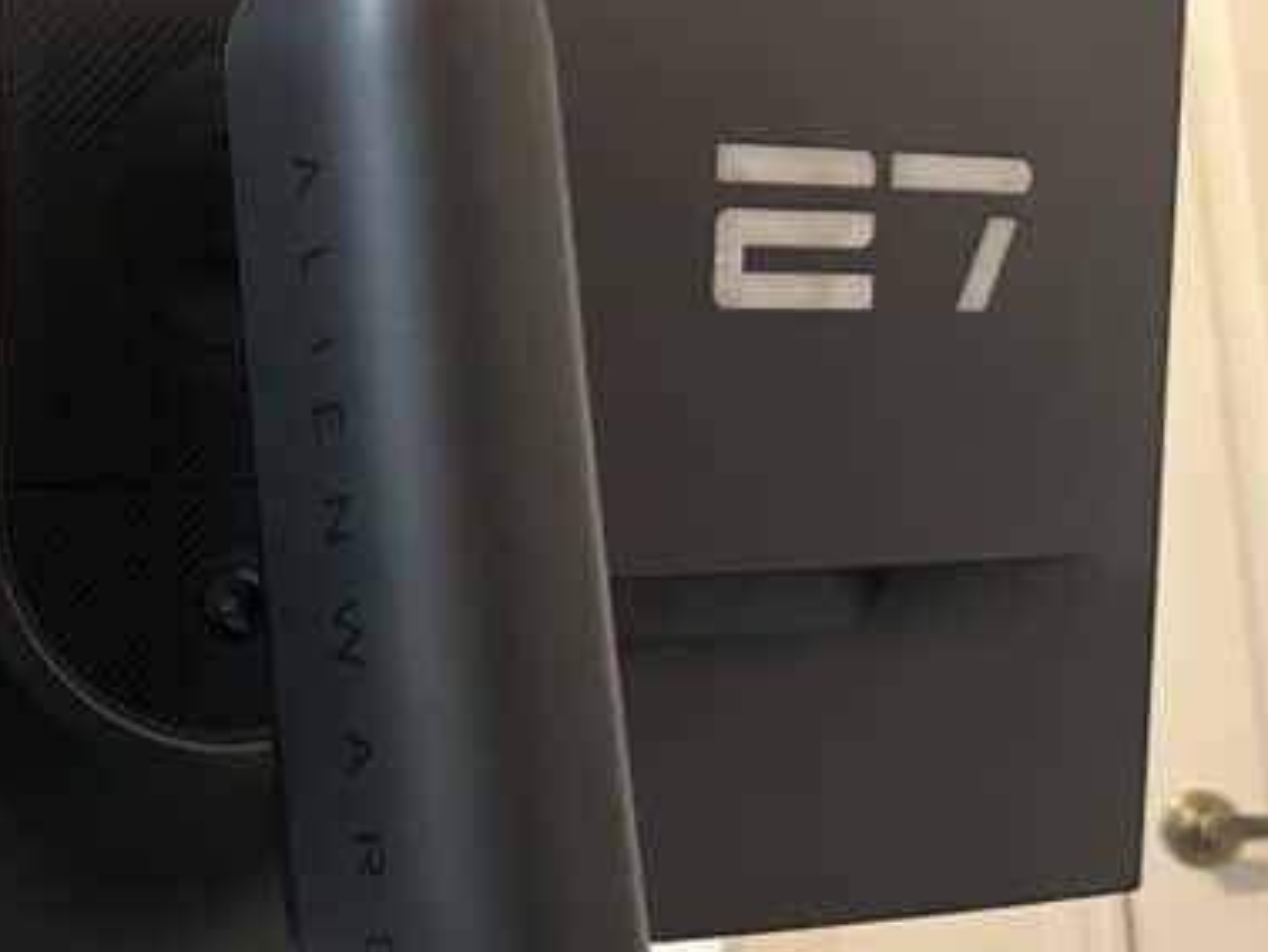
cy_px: 580
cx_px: -91
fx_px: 2382
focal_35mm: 65
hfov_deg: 27.5
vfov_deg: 22.6
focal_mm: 6.86
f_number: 1.78
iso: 800
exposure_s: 1/60
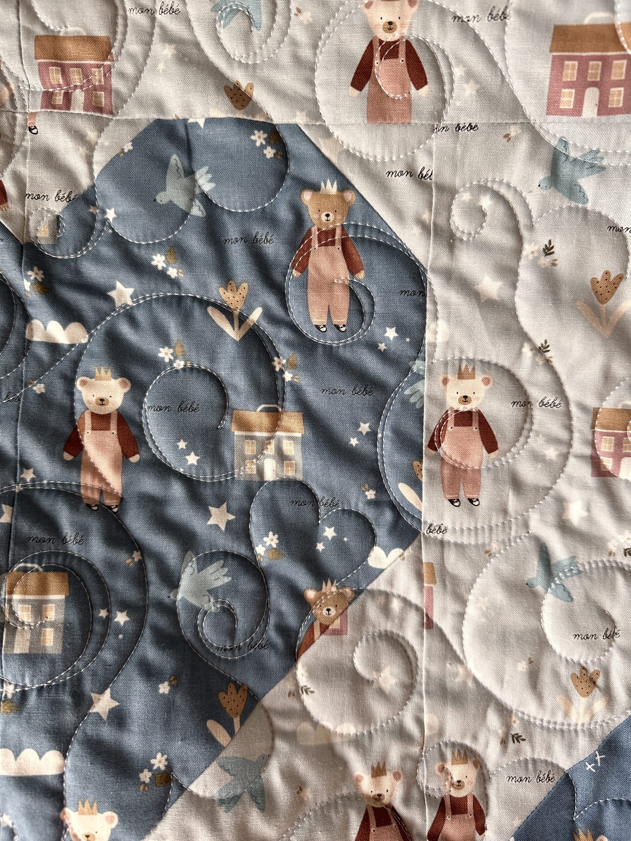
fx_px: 583
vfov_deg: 71.6
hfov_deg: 56.8
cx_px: 316
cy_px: 420
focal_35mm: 24
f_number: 1.78
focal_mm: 6.86
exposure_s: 1/121
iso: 200
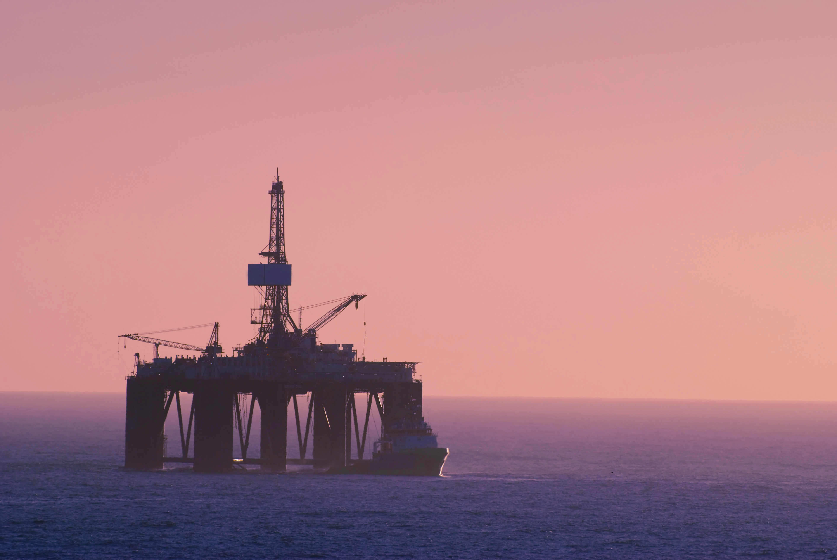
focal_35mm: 450
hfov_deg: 4.6
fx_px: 10475
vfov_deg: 3.1
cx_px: 418
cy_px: 280
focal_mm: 300
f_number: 8
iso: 200
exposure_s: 1/400
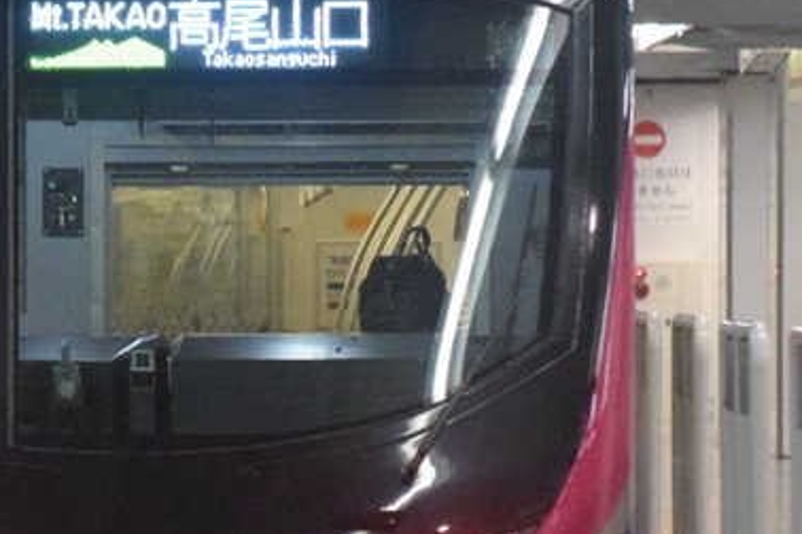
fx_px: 12942
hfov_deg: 3.5
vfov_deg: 2.4
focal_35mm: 581
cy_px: 462
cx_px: 45
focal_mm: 122
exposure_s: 1/400
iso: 6400
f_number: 4.8
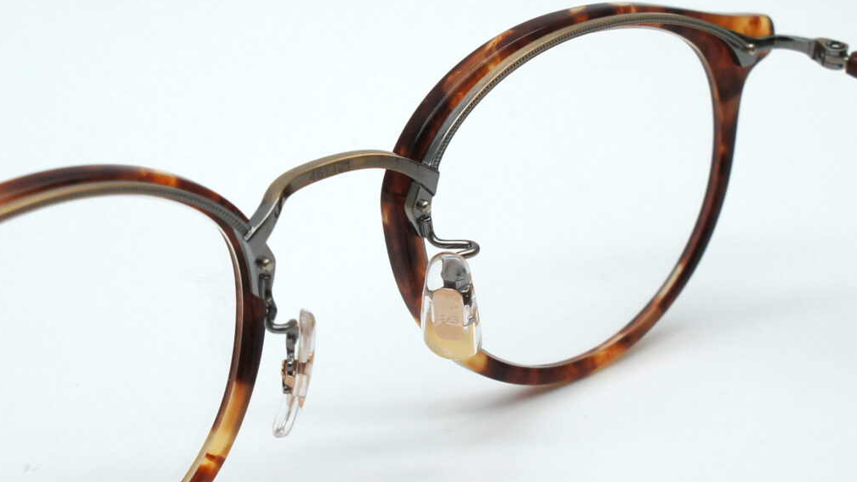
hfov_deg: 29.0
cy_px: 223
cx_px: 428
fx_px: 1659
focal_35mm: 73
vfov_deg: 16.5
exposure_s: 1/200
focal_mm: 23
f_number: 7.1
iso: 200
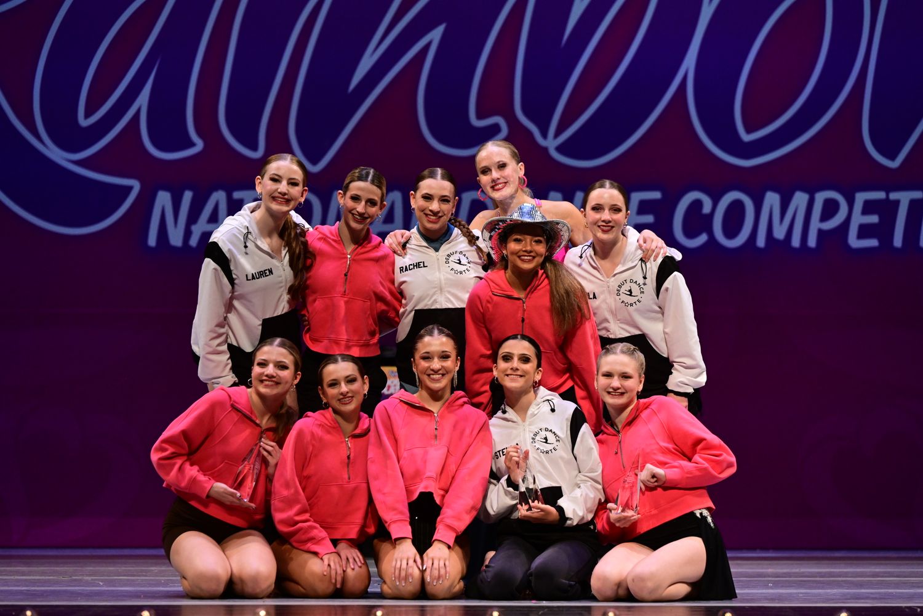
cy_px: 308
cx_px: 462
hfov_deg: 13.7
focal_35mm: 150
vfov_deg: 9.1
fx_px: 3846
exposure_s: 1/1000
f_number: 4
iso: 2500
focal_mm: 150
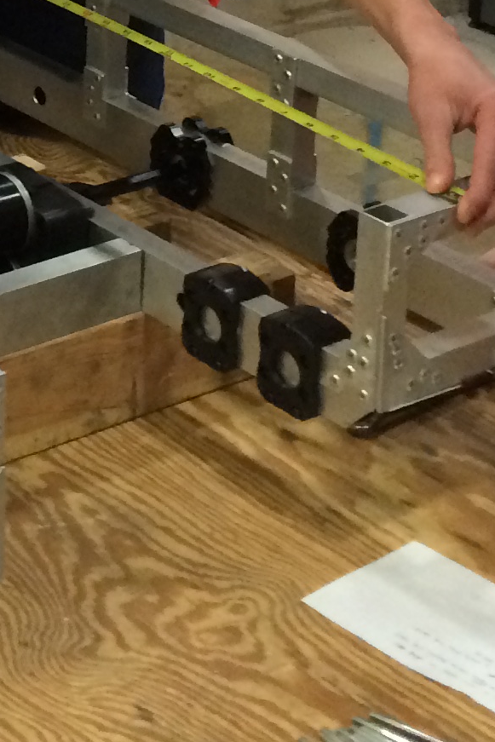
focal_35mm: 113
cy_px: -270
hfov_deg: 11.6
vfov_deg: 16.9
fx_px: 2330
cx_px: -247
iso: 200
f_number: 2.2
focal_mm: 4.15
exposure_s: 1/30
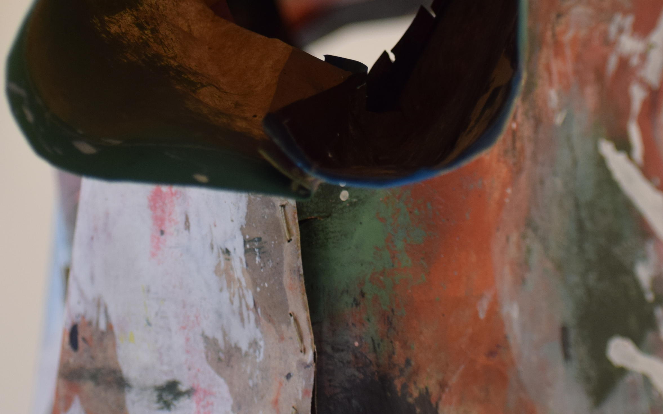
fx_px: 4102
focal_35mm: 227
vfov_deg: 5.8
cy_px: -24
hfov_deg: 9.2
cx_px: 258
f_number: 4.5
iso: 400
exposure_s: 1/60
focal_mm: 70
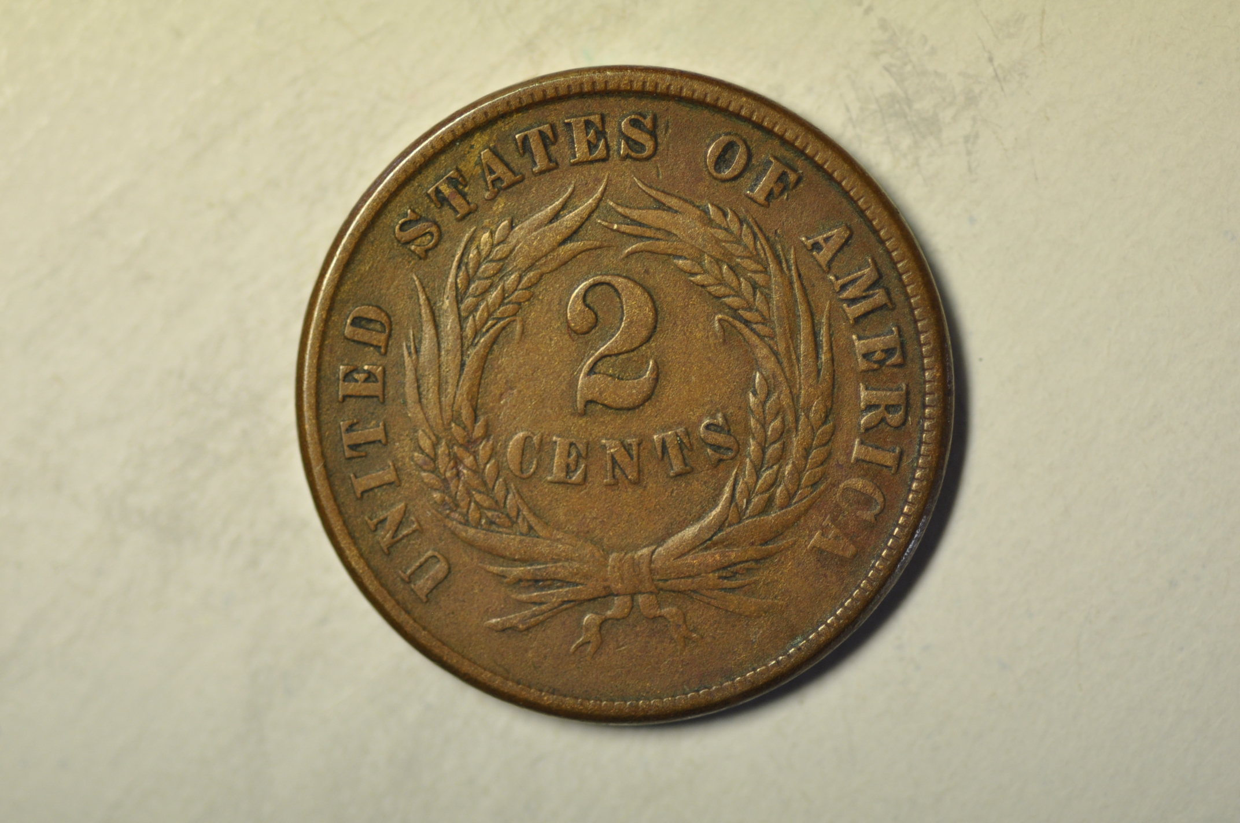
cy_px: 412
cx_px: 620
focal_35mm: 90
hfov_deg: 22.6
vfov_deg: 15.2
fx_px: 3096
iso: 500
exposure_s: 1/250
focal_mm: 60
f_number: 4
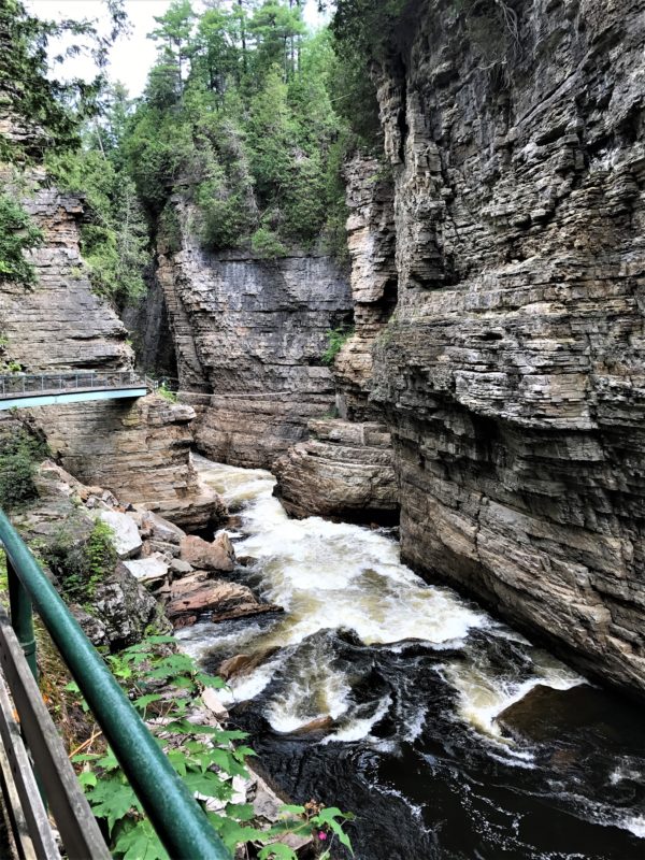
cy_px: 430
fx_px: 696
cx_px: 322
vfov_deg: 63.4
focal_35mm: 28
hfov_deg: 49.7
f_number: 1.8
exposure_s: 1/282
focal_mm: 3.99
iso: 20
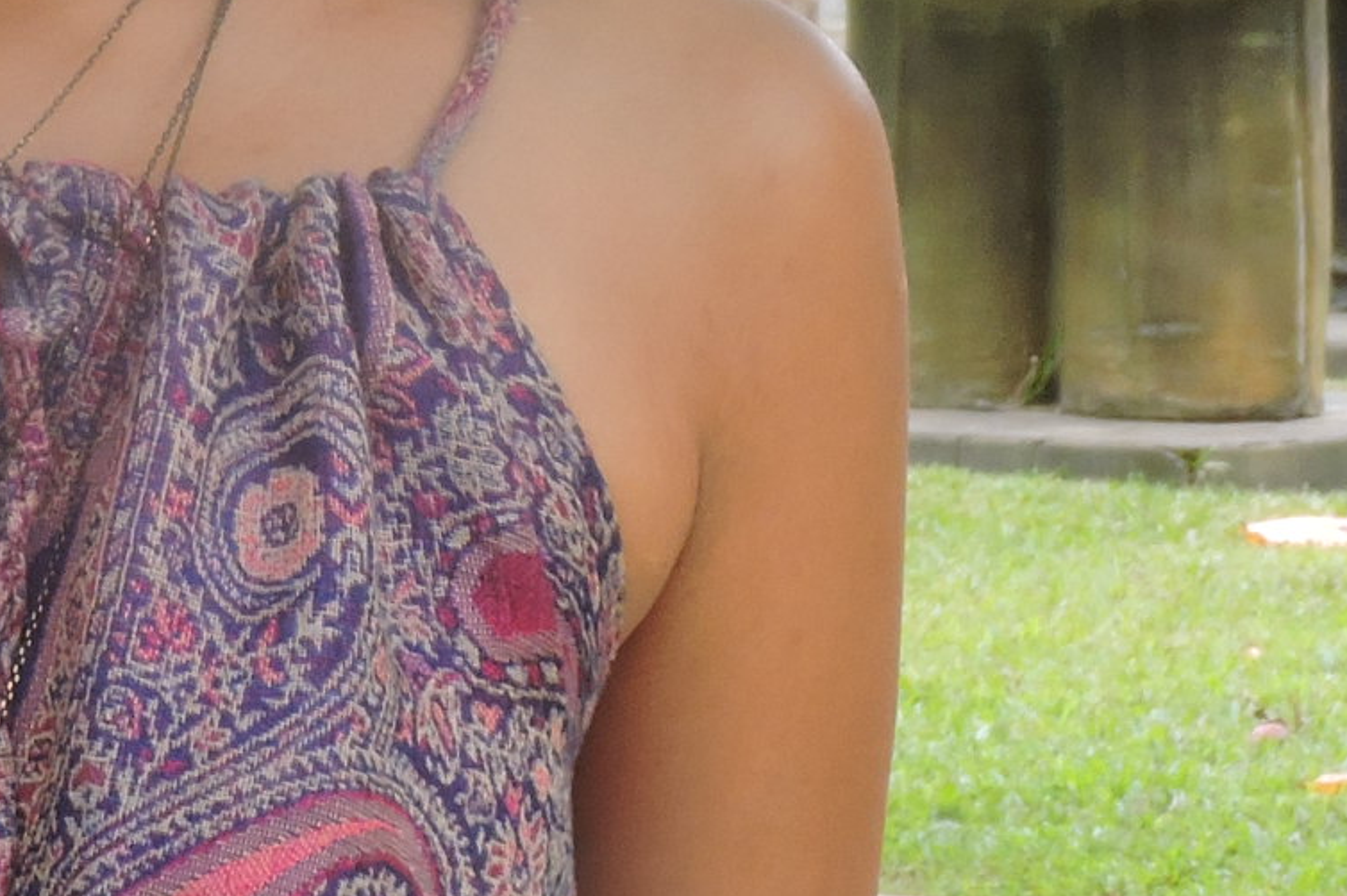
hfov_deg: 4.4
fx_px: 17689
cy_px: -353
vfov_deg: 2.9
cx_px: 981
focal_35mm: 473
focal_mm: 18.8
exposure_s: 1/100
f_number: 4.8
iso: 100
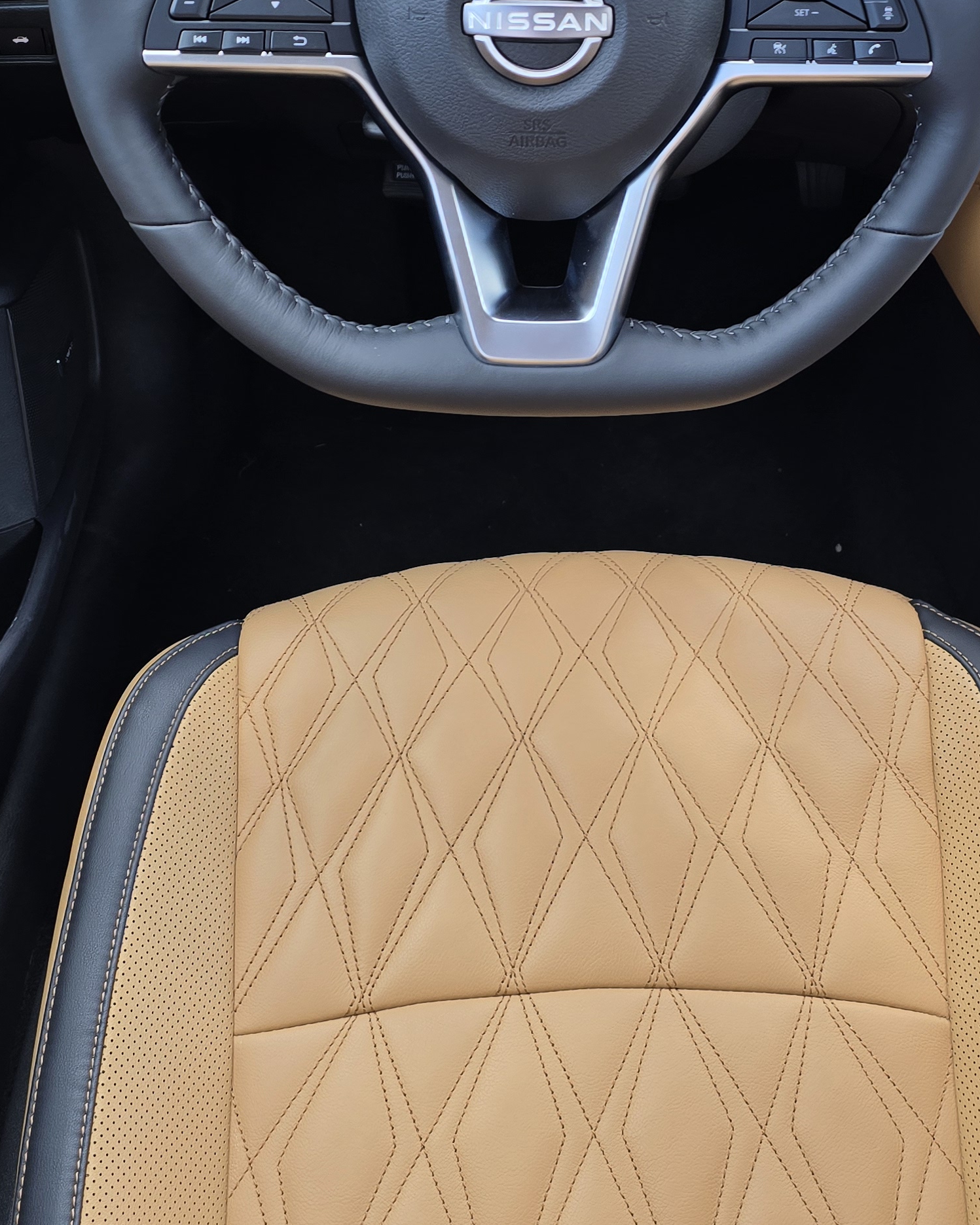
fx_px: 1740
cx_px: 611
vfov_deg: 38.2
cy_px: 371
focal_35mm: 48
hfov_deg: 31.3
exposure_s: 1/180
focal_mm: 6.3
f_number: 1.7
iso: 32
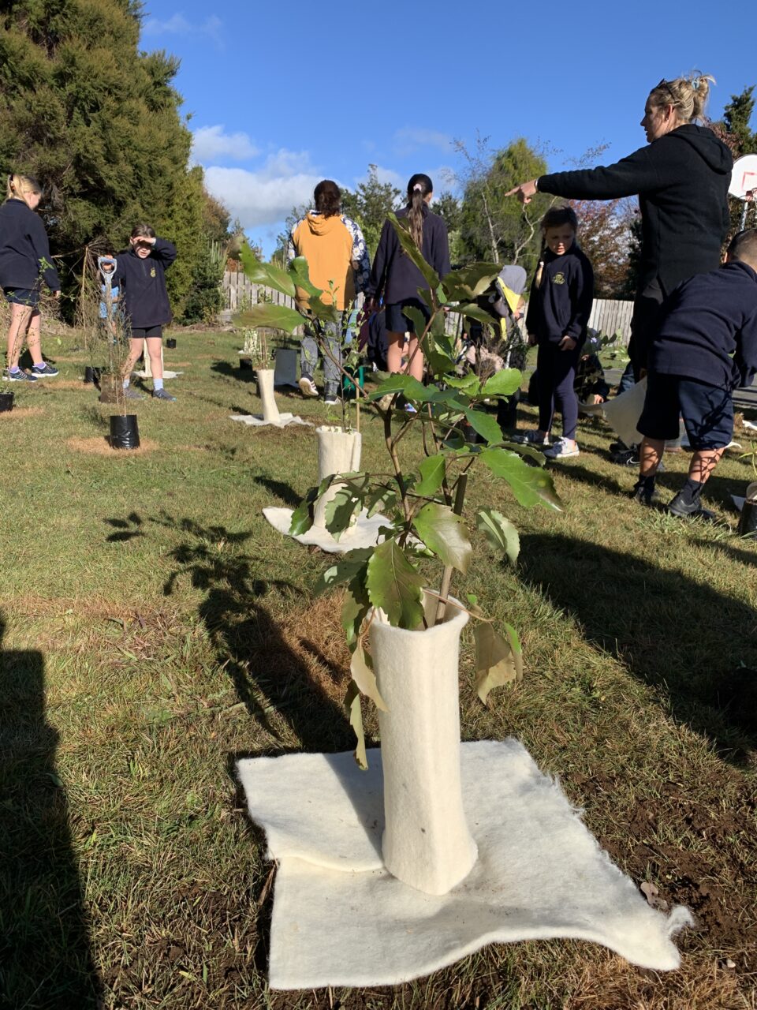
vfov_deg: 67.3
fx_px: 758
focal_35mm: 26
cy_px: 505
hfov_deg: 53.1
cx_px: 378
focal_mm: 4.25
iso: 25
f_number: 1.8
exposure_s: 1/1779
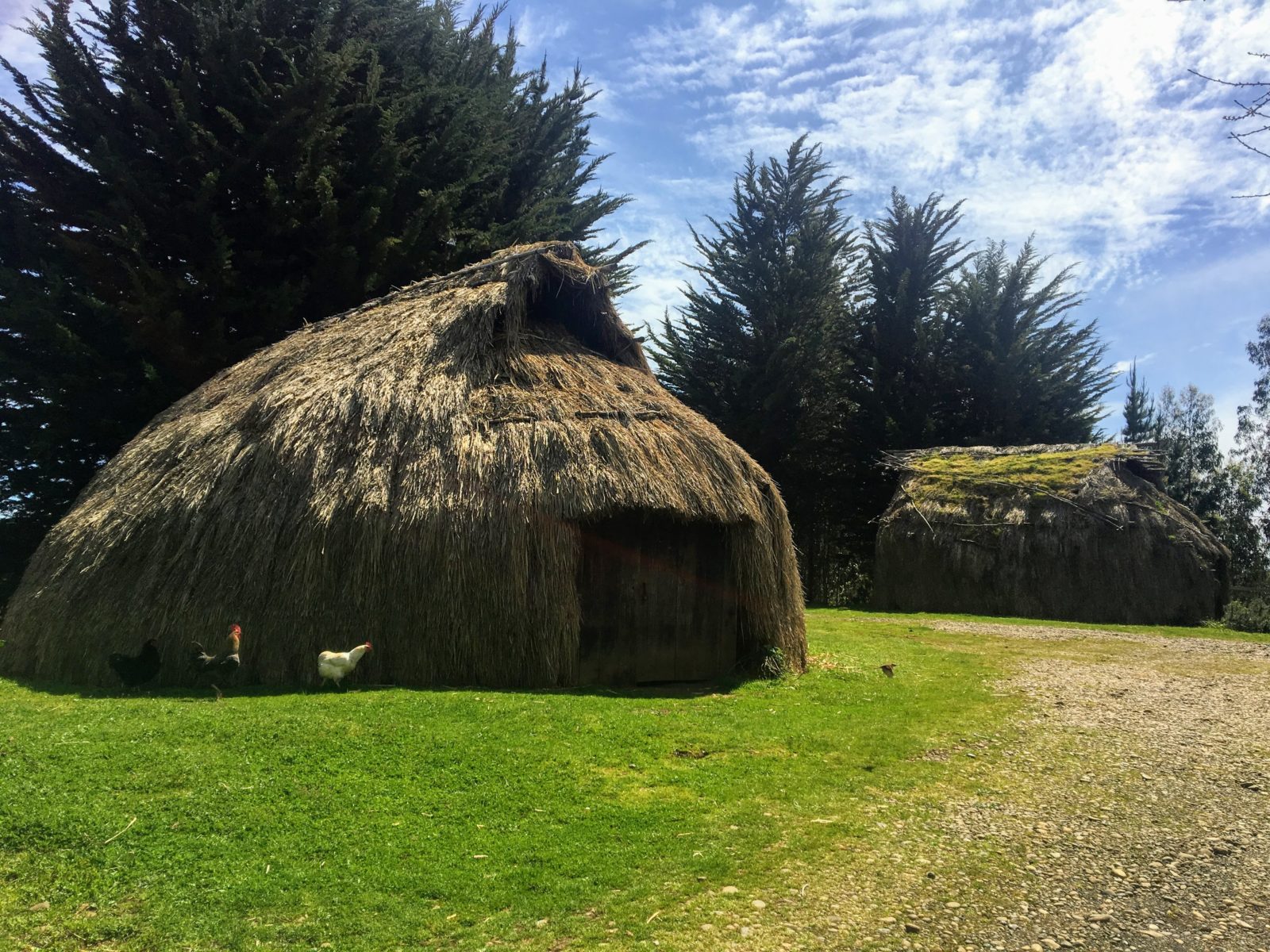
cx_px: 635
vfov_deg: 48.2
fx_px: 1064
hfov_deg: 61.7
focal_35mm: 29
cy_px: 476
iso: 25
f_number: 2.2
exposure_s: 1/1923
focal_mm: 4.15
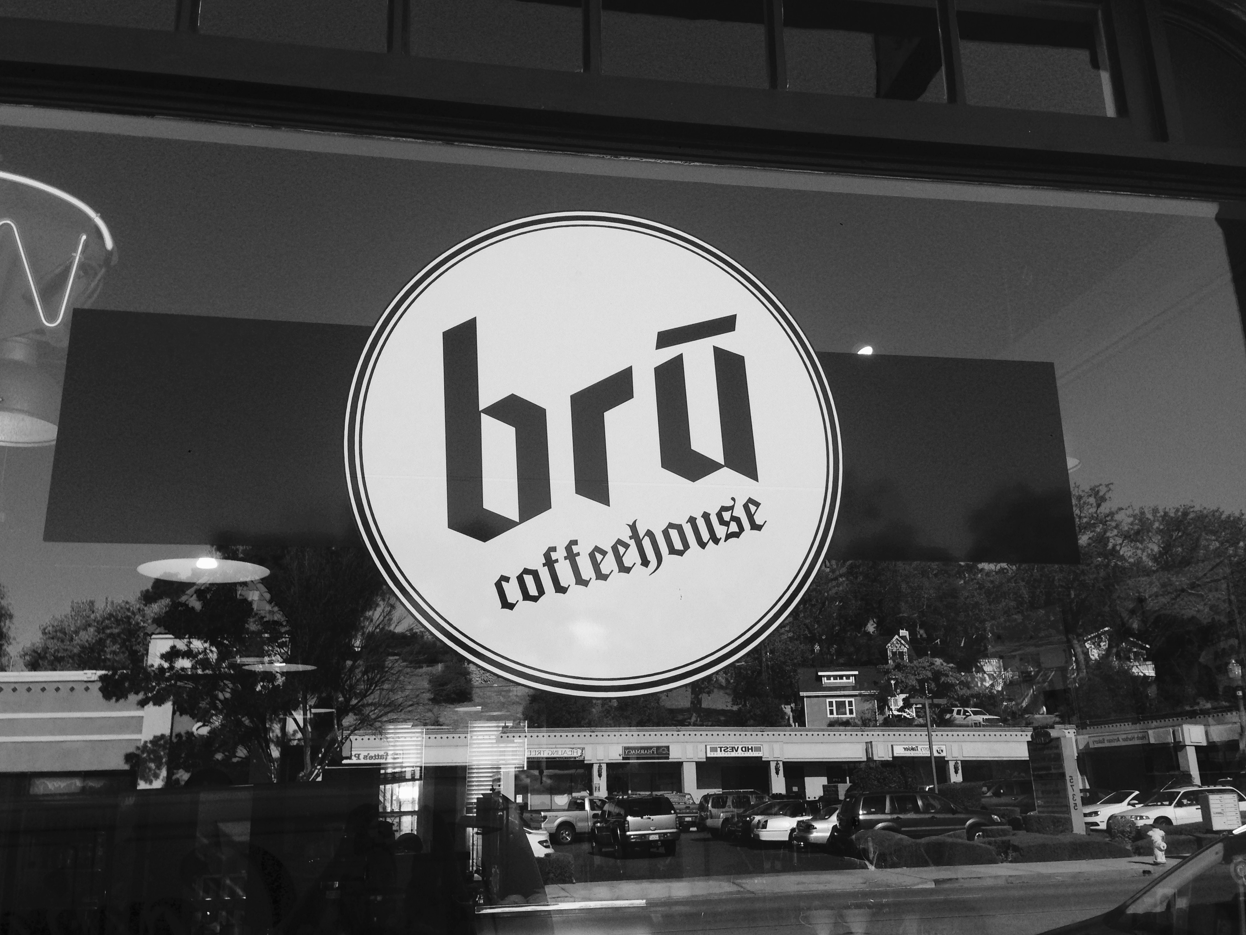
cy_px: 456
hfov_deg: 54.0
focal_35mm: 34
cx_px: 607
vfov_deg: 41.8
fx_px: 1224
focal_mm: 4.12
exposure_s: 1/471
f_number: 2.4
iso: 50
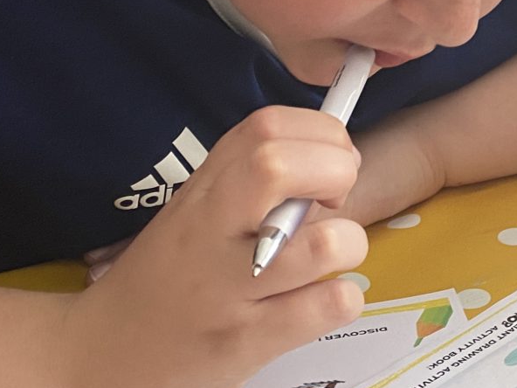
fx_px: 1344
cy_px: -78
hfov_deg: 20.1
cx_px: 659
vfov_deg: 15.8
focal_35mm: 90
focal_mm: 4.25
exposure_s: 1/78
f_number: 1.8
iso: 125
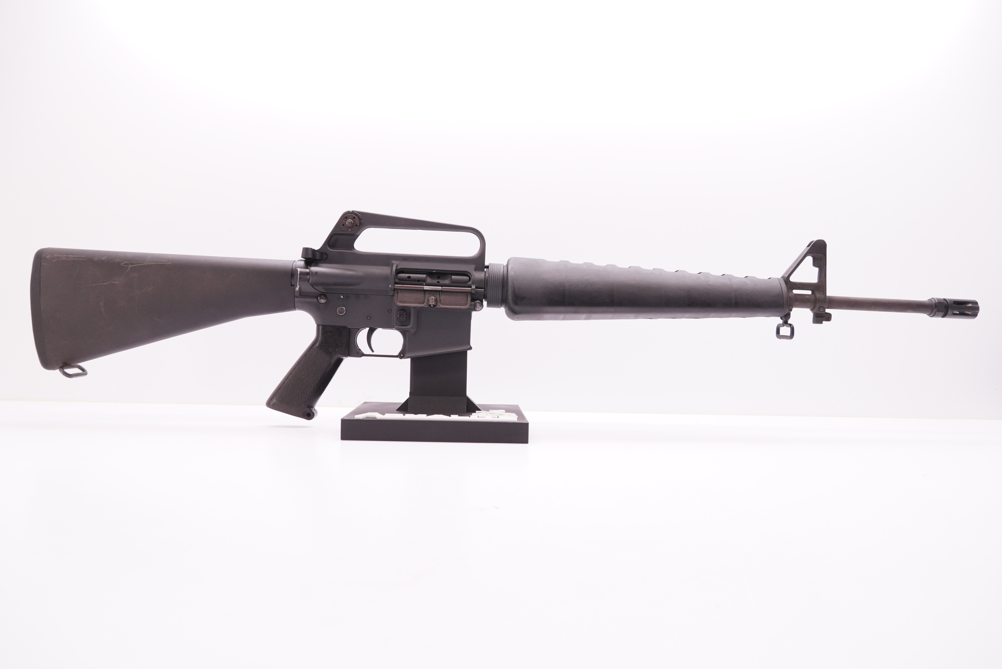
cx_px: 501
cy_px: 334
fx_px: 752
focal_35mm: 27
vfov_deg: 48.0
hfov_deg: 67.4
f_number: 5.6
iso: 1000
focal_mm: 18
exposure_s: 1/125
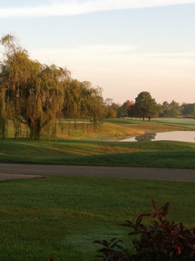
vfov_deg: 28.2
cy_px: 114
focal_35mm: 69
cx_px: 153
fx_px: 520
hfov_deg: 21.0
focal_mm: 3.85
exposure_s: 1/309
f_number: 2.8
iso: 80
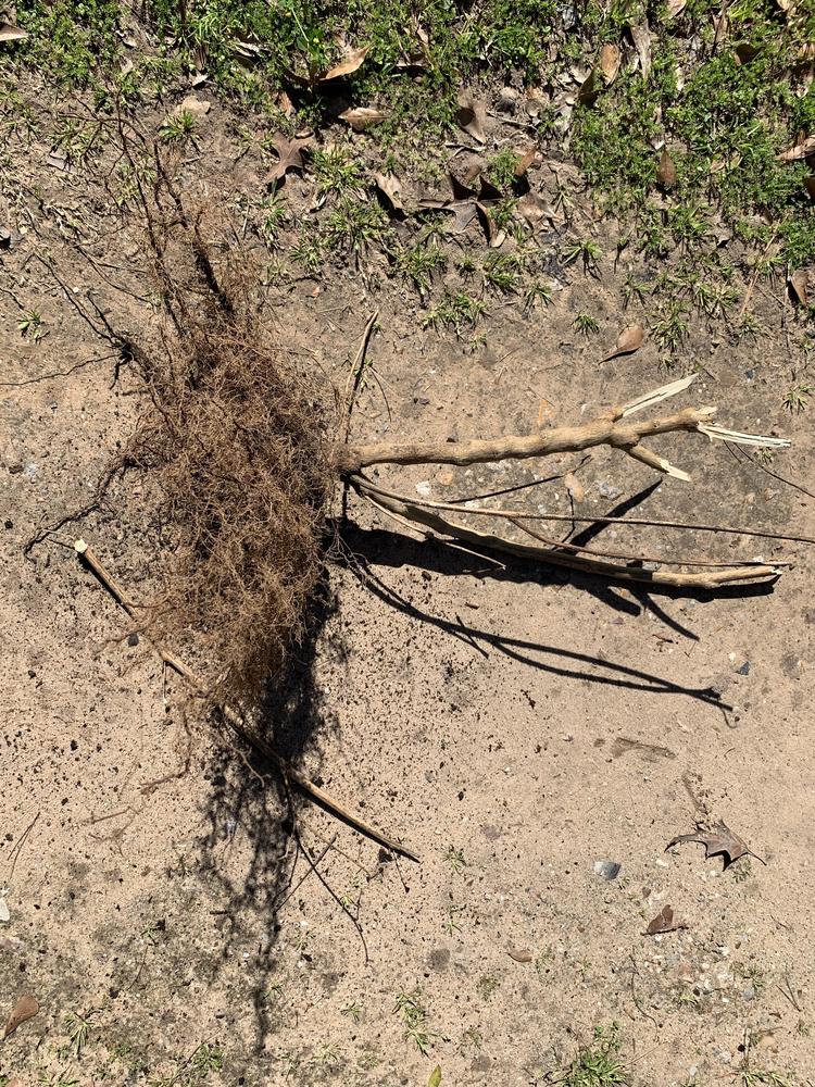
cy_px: 544
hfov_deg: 53.1
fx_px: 816
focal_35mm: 26
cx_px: 408
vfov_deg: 67.3
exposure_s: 1/2075
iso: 25
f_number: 1.8
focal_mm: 4.25
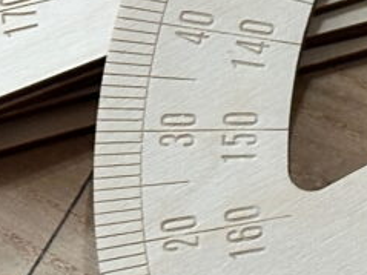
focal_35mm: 274
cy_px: 40
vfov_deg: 5.4
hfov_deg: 7.0
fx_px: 2903
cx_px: 670
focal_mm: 6.86
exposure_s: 1/40
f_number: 1.78
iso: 250
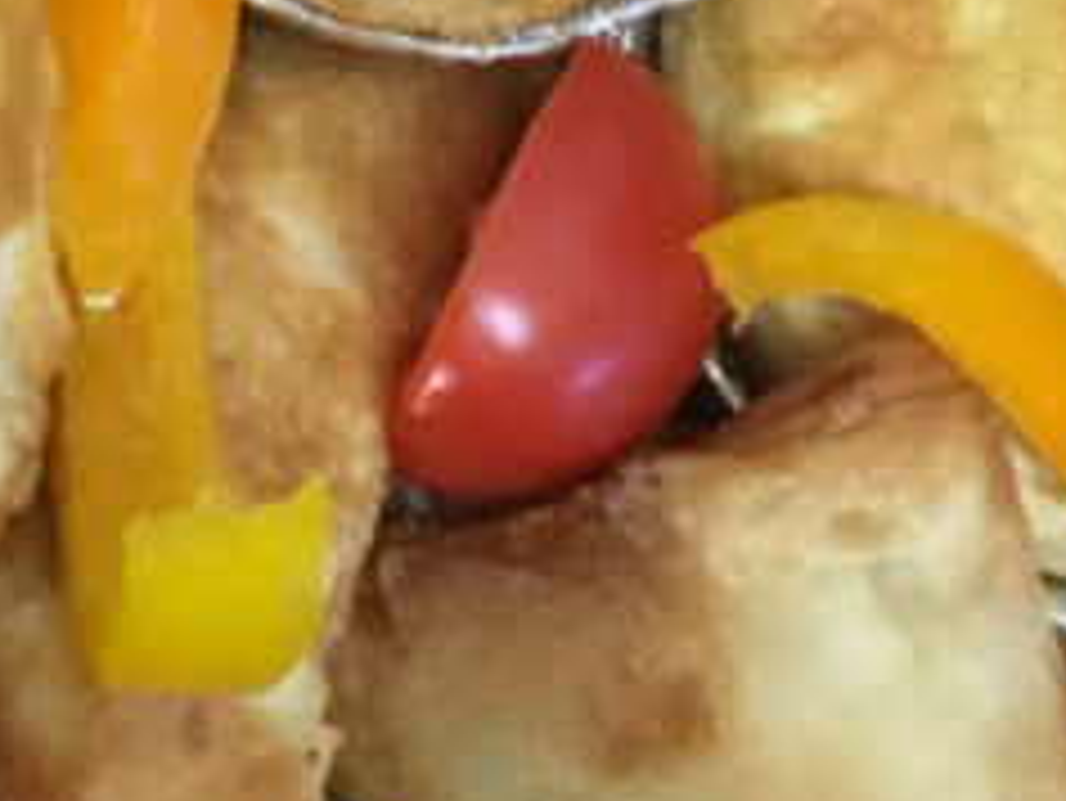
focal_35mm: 160
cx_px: -697
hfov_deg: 11.6
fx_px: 4930
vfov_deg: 8.5
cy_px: -1127
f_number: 2.2
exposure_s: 1/20
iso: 200
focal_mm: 4.2
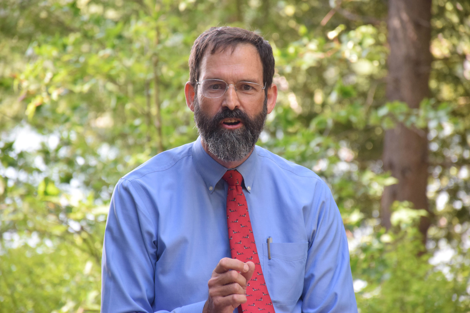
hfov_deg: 9.8
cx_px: 235
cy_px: 156
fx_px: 2742
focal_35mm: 210
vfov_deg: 6.5
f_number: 5.6
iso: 800
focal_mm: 140
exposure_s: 1/160
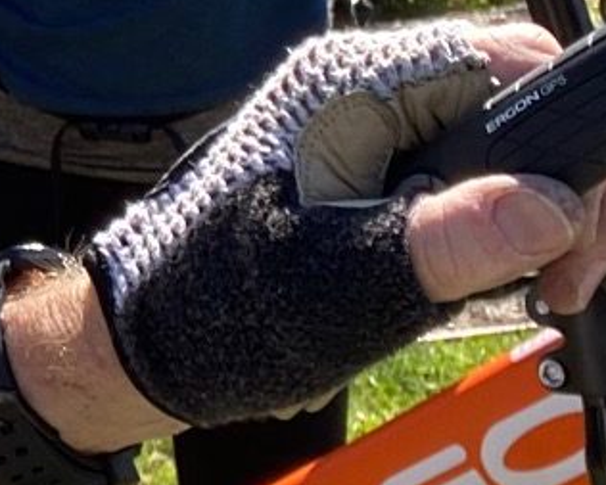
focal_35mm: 143
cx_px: -491
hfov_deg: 12.3
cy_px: -167
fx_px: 2566
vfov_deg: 10.5
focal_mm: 2.71
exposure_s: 1/134
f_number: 2.2
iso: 25
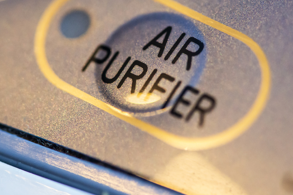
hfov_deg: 10.8
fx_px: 1546
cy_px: 48
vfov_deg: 7.2
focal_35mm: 190
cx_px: 143
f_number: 4
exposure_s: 1/160
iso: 3200
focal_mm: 105
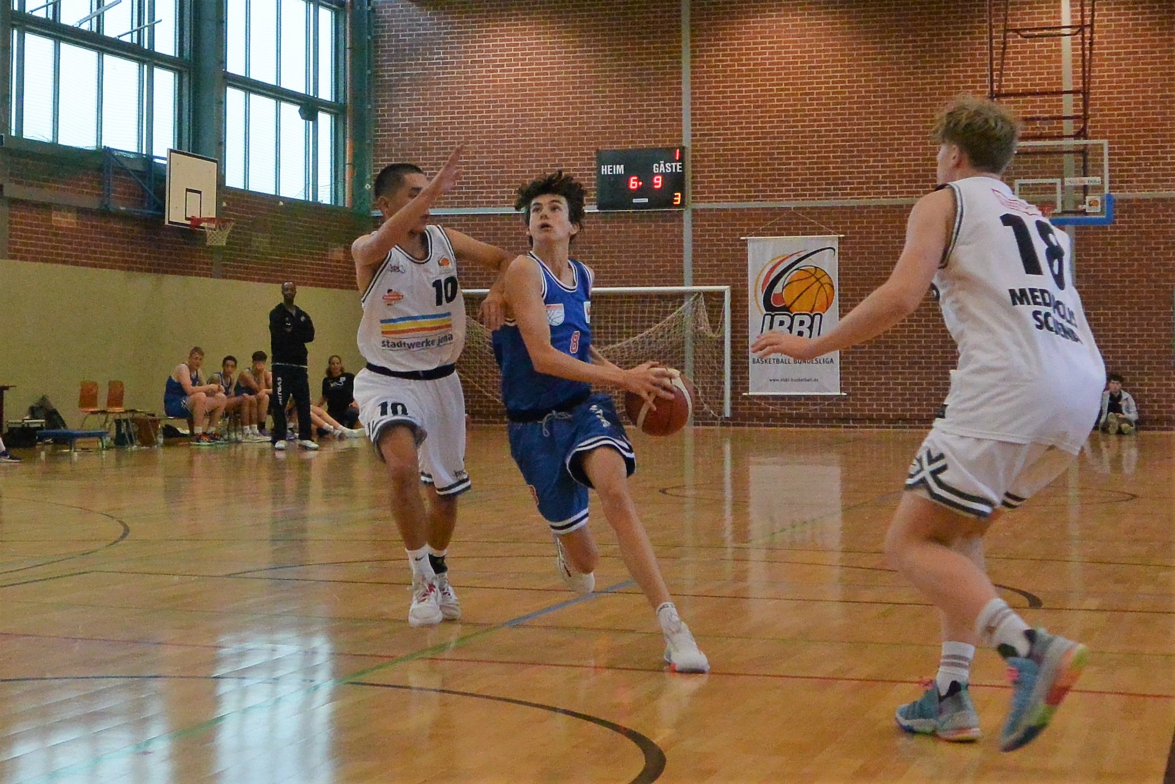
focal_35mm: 32
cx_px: 588
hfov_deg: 58.7
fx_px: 1044
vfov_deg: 41.1
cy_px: 392
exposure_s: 1/320
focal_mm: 12.2
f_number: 3.8
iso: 800
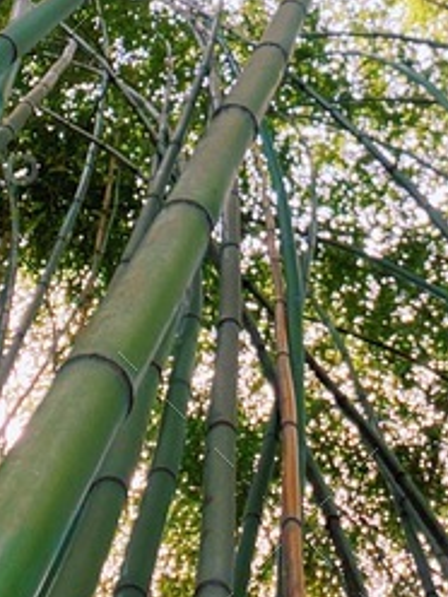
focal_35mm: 73
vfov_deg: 25.6
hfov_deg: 20.1
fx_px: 1260
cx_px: 284
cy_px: 32
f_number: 2.2
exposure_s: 1/122
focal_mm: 2.71
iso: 80
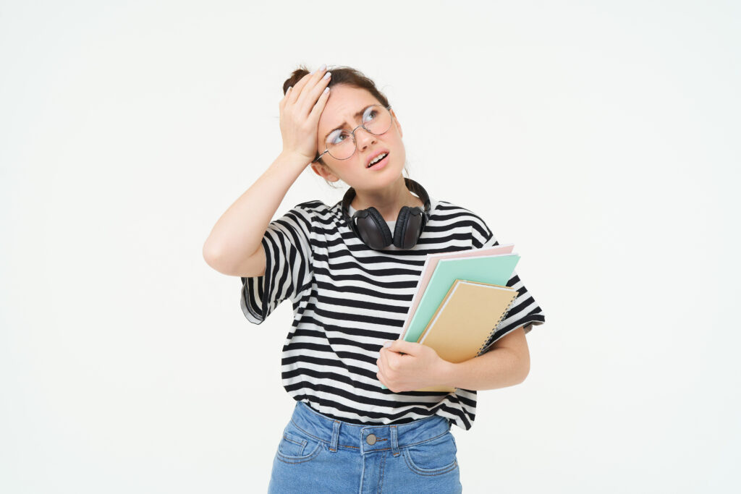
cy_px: 247
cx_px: 370
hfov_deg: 48.5
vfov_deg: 33.4
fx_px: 823
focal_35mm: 40
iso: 160
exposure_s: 1/125
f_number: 6.3
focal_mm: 40
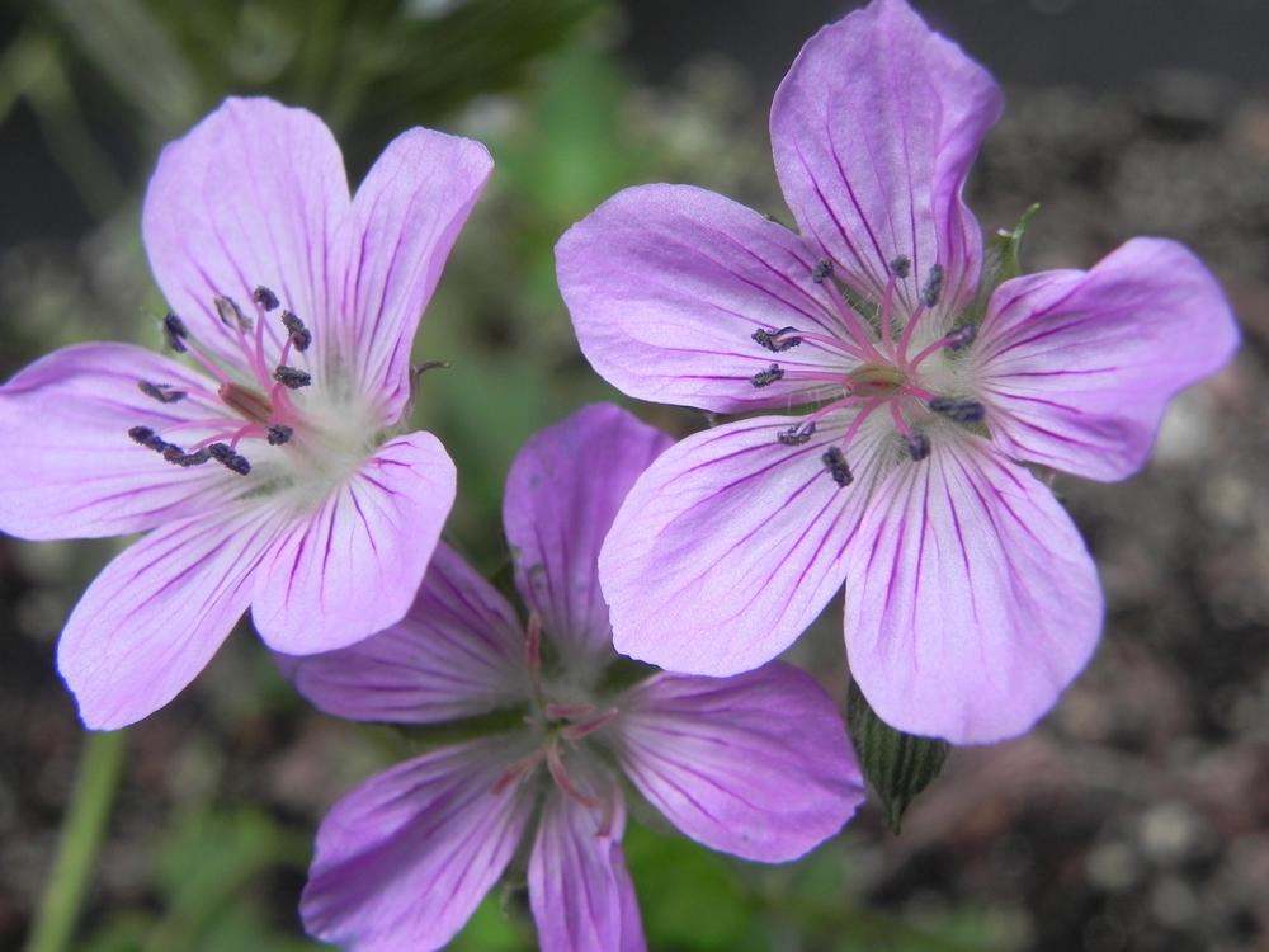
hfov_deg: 36.8
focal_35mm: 52
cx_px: 634
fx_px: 1906
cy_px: 476
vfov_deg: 28.0
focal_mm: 9.2
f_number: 4
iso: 160
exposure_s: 1/111
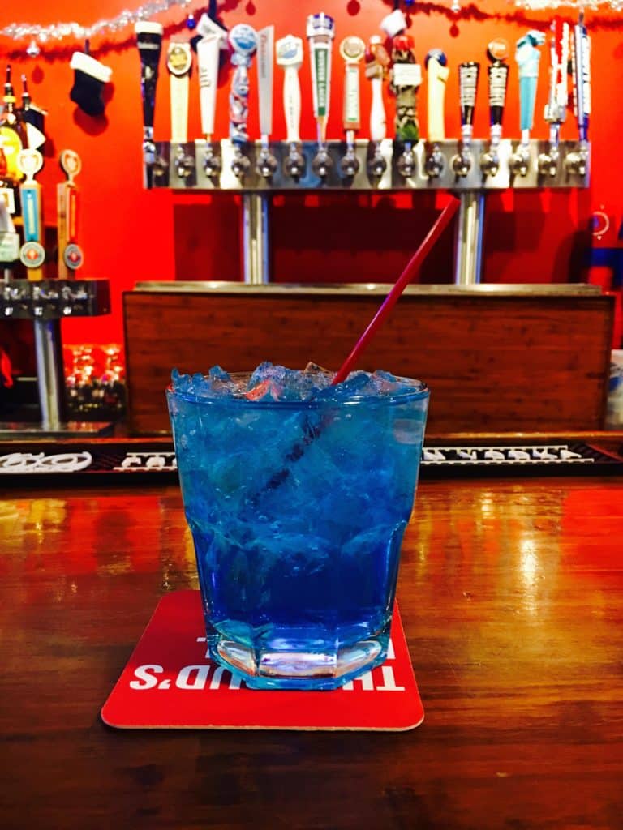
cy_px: 415
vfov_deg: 61.7
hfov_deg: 48.2
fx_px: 696
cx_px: 312
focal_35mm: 29
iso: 200
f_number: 2.2
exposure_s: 1/15
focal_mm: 4.15
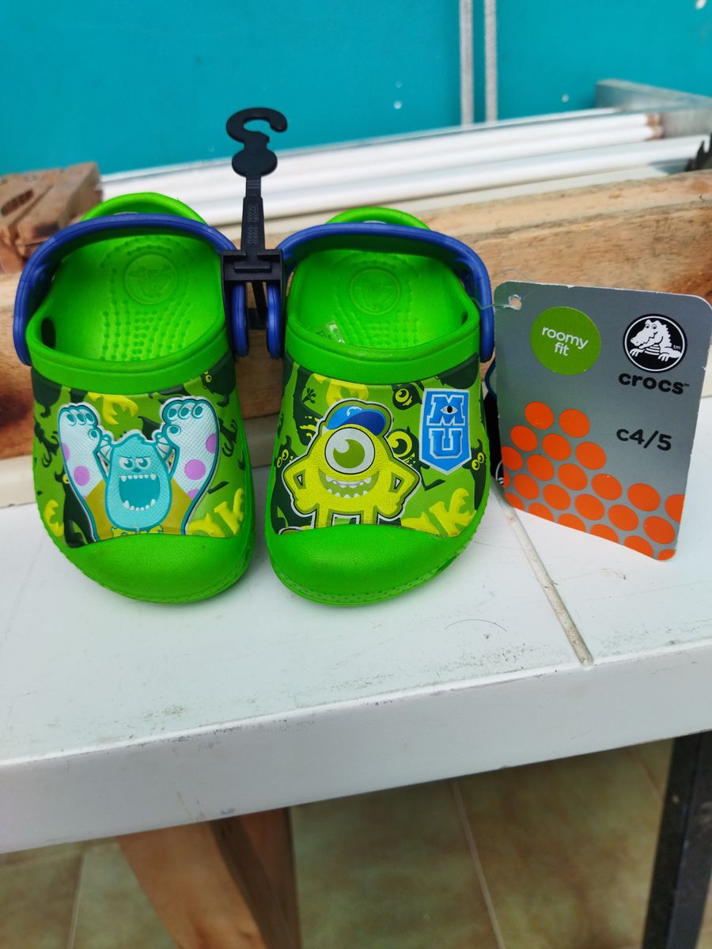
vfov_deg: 65.3
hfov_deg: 51.4
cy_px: 474
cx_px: 356
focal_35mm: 27
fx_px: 740
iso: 99
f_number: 1.79
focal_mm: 4.71
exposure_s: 1/155
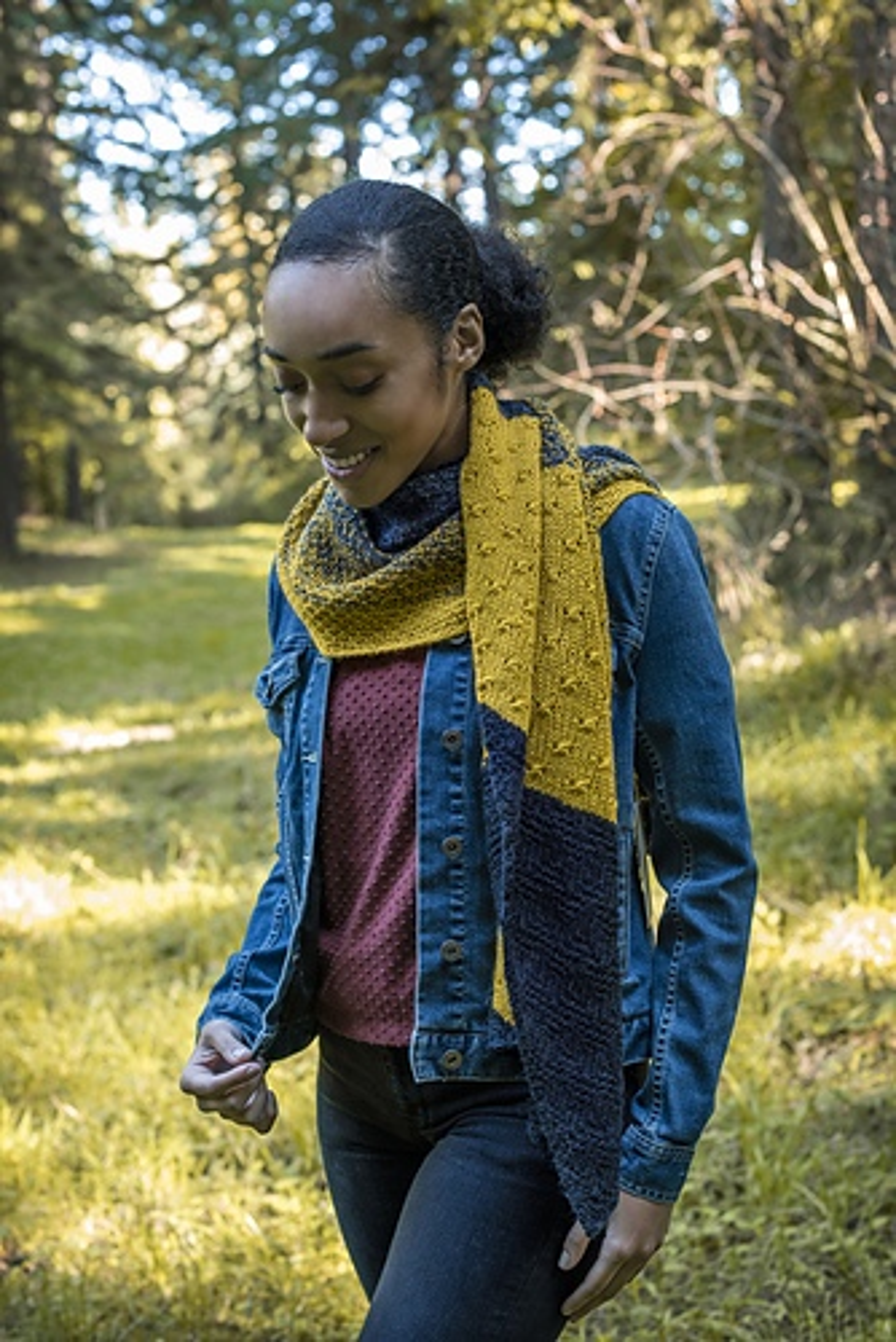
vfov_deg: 39.6
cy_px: 671
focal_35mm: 50
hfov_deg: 27.0
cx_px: 448
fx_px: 1864
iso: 1000
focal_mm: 50
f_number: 5
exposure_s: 1/60
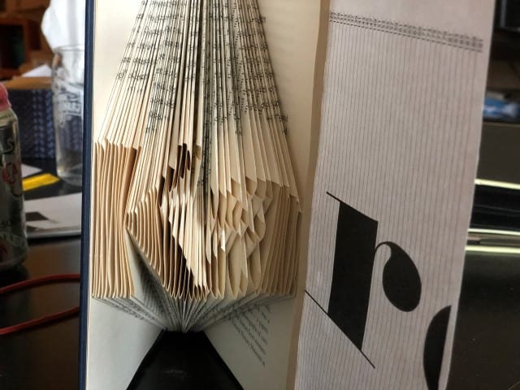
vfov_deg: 28.0
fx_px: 781
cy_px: 195
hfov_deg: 36.8
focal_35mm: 52
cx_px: 260
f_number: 2.4
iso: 200
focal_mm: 6
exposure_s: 1/8
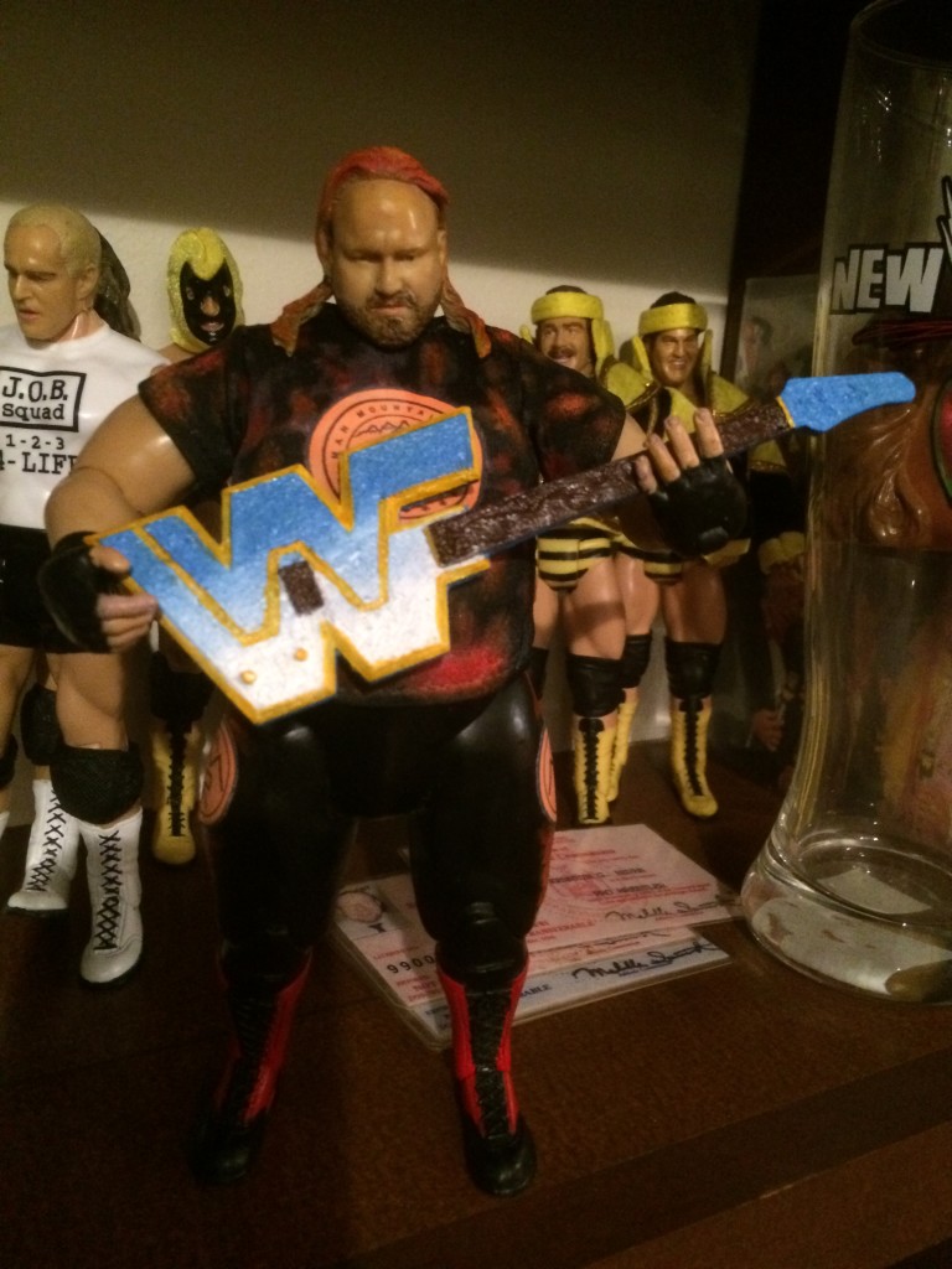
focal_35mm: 29
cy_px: 634
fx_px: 1063
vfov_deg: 61.7
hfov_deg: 48.2
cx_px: 476
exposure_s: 1/15
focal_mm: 4.15
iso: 500
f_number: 2.2
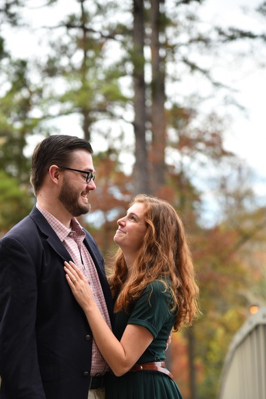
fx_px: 1639
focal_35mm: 148
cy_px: 243
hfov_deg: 9.3
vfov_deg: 13.9
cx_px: 122
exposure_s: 1/125
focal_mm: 120
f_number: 4
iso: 125
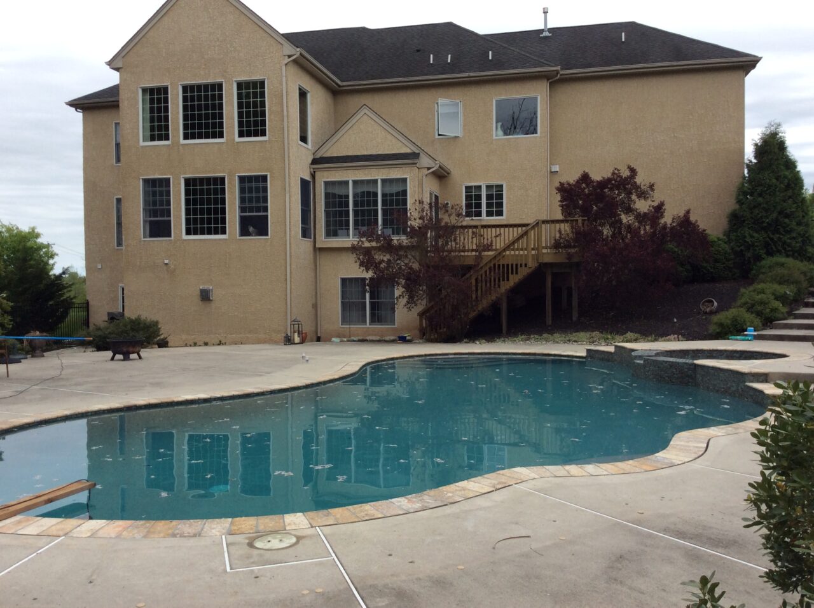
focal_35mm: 32
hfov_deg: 56.9
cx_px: 407
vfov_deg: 44.1
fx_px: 751
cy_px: 304
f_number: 2.4
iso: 32
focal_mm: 3.3
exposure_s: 1/706
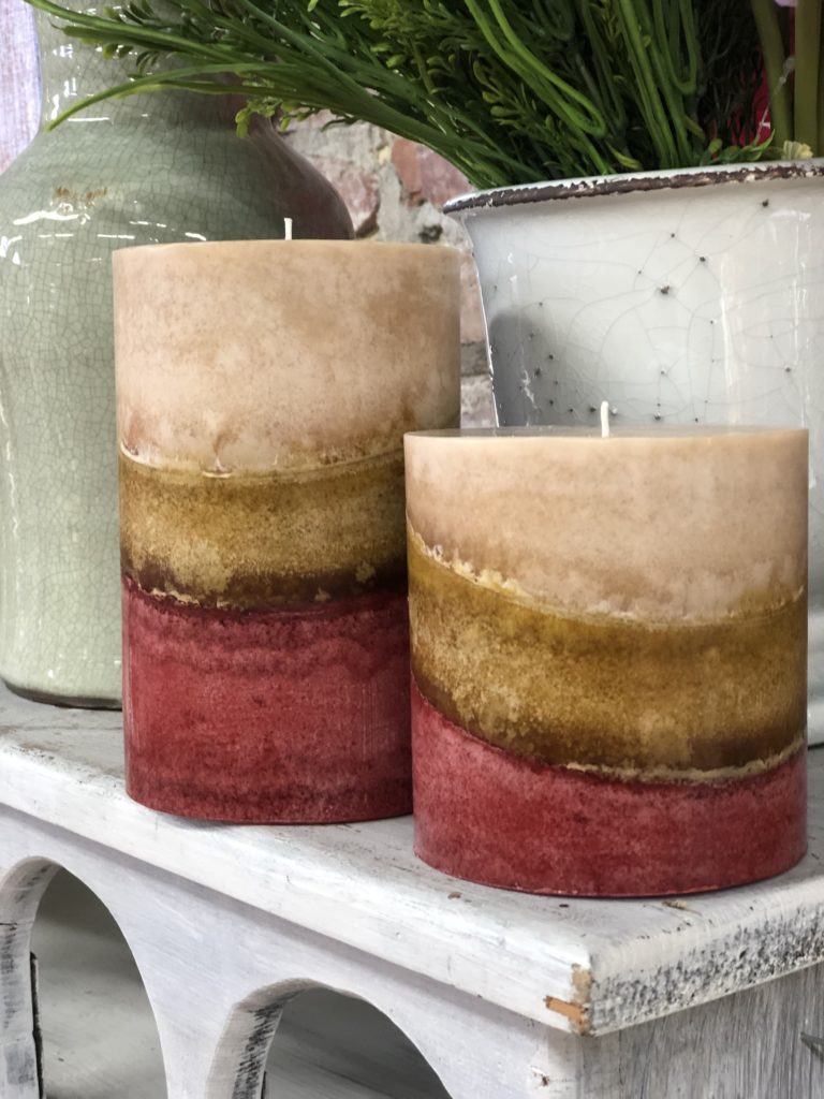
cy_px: 550
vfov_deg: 33.8
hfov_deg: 25.7
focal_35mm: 57
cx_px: 412
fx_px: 1809
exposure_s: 1/30
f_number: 2.8
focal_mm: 6.6
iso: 160
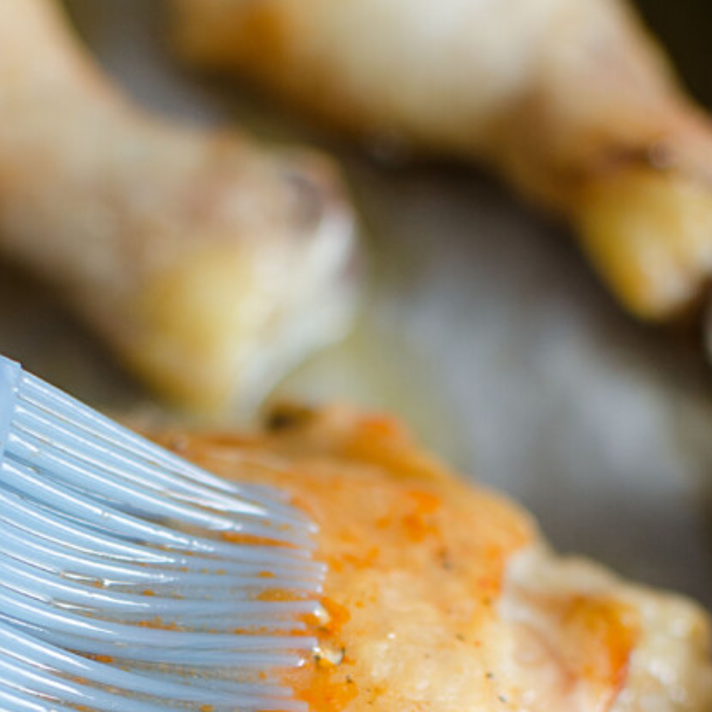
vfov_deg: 14.5
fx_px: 2725
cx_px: 205
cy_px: 784
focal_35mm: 117
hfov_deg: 14.8
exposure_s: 1/25
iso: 125
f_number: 2.5
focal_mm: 35
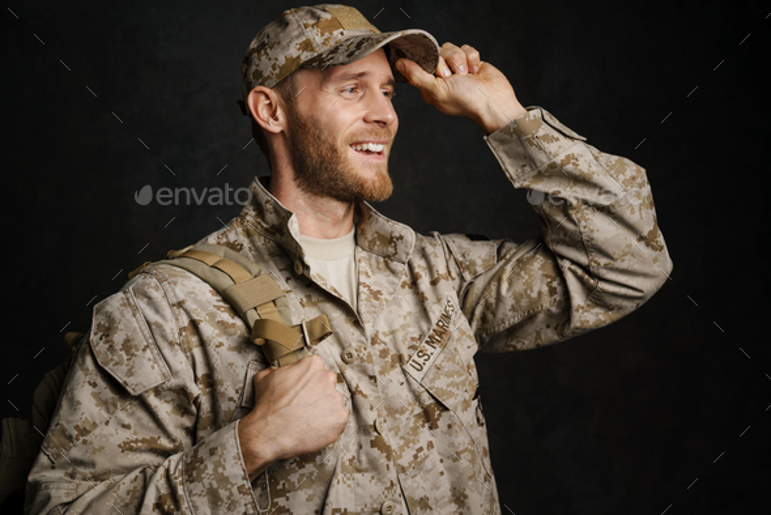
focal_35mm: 53
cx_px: 386
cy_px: 258
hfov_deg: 37.5
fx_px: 1136
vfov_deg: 25.5
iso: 200
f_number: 6.3
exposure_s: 1/160
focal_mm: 53
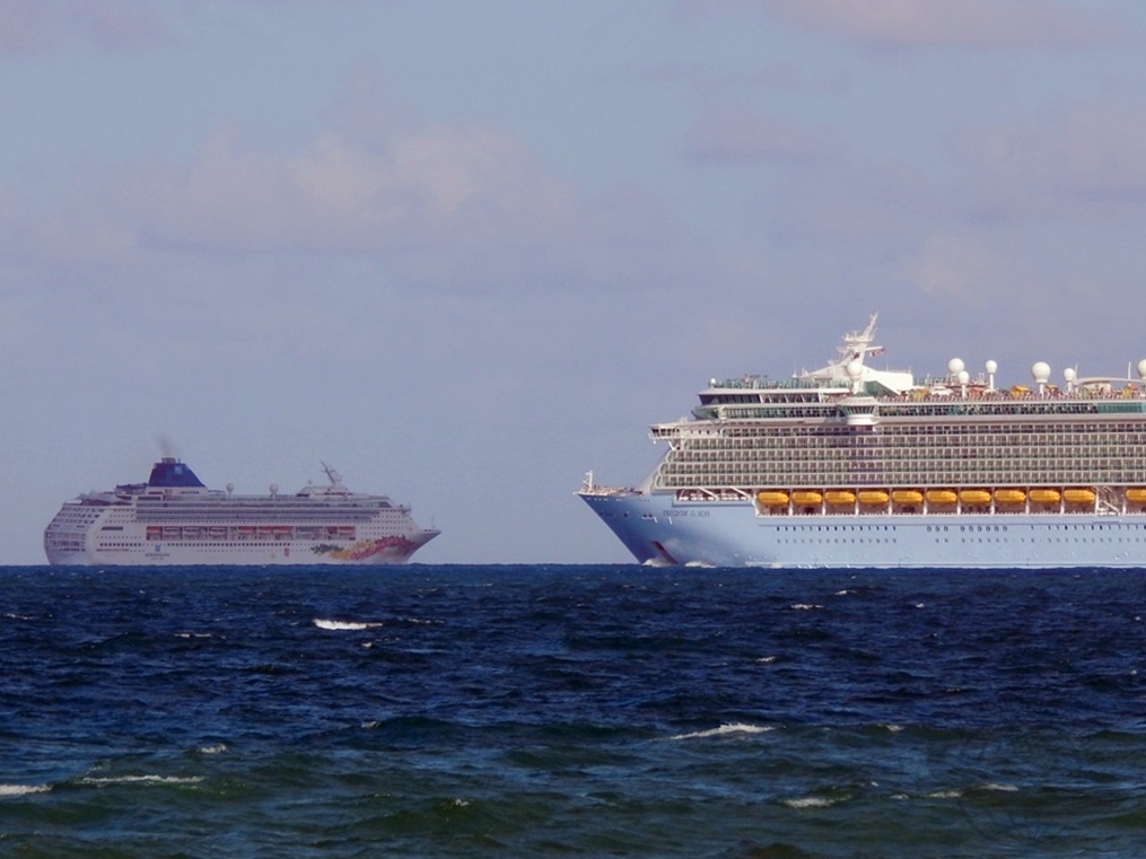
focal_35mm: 318
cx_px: 573
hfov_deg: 6.2
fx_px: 10526
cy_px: 430
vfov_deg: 4.7
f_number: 5.7
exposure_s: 1/800
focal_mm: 56.5
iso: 125
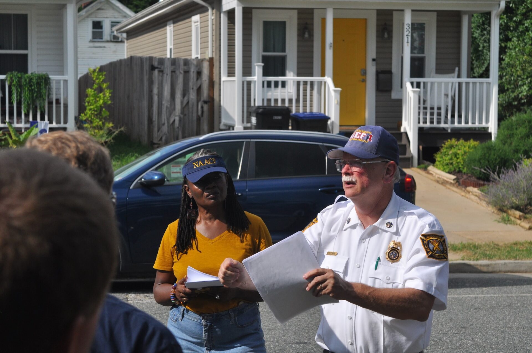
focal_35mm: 99
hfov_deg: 20.6
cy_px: 176
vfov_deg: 13.8
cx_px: 266
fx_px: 1461
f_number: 5.6
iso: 400
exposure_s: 1/1600
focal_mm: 66
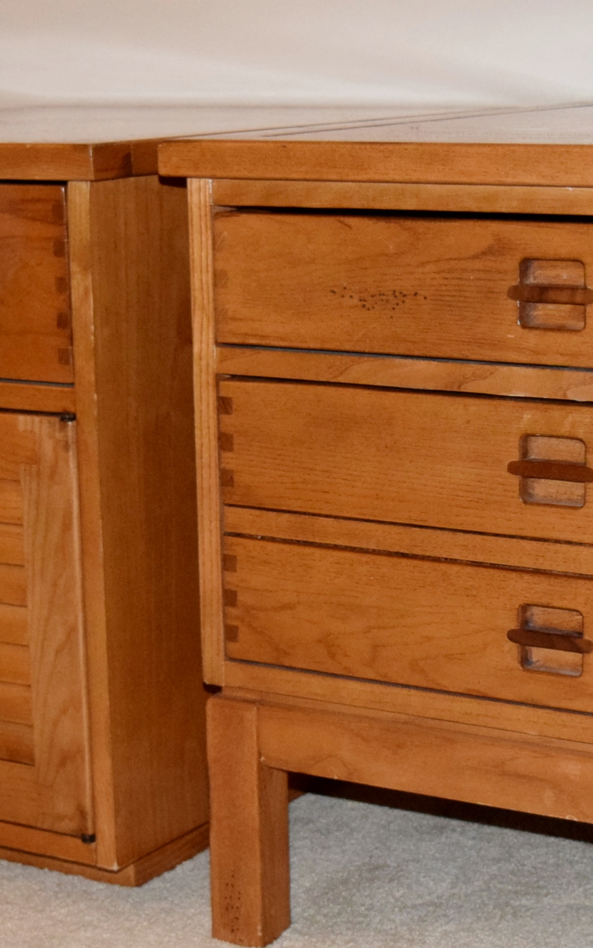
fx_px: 2249
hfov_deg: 15.0
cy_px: 537
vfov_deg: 23.8
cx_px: 344
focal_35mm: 87
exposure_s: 1/60
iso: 3200
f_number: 4.2
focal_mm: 28
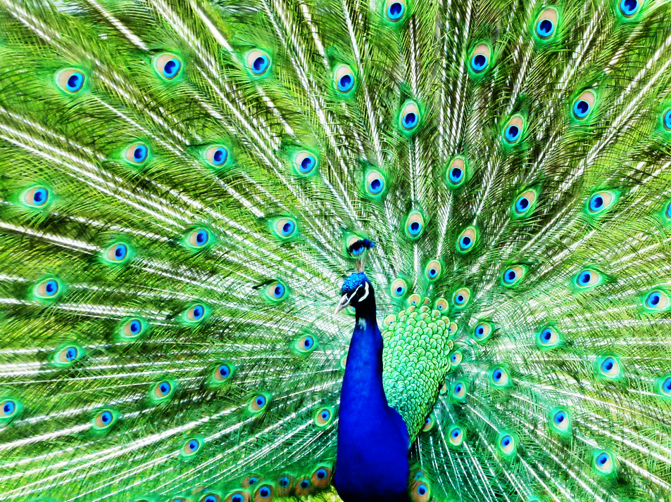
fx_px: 6239
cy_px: 193
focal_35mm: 322
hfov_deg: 6.2
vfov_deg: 4.6
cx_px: 404
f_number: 3.9
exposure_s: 1/160
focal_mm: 38.4
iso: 200
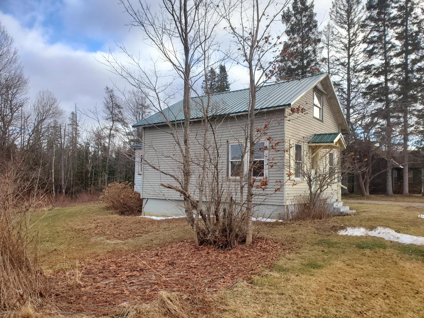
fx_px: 318
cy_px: 159
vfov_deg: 53.1
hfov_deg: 67.3
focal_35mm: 26
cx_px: 212
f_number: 2.4
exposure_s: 1/467
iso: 50
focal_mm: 4.3
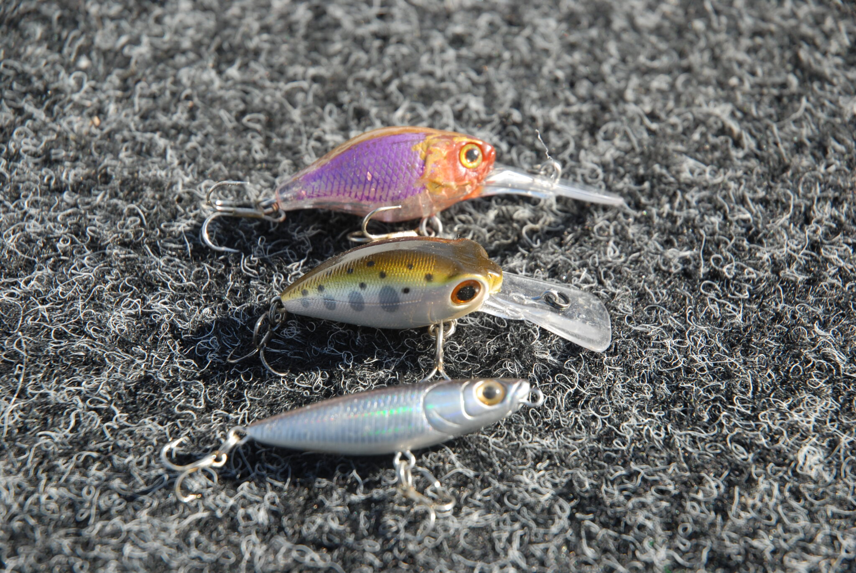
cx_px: 428
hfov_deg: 19.4
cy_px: 286
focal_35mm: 105
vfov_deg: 13.1
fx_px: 2500
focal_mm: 70
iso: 100
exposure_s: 1/125
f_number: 5.6
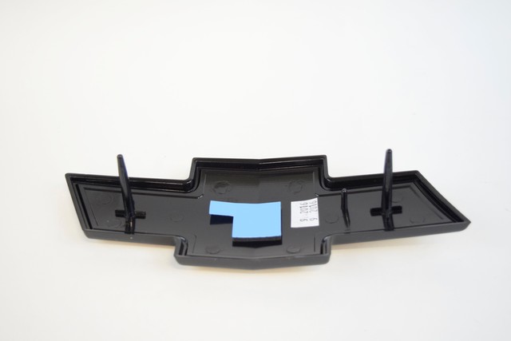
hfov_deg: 41.1
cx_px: 256
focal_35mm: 48
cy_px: 170
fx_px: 681
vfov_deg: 28.1
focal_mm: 32
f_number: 4.5
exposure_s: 1/60
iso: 1100
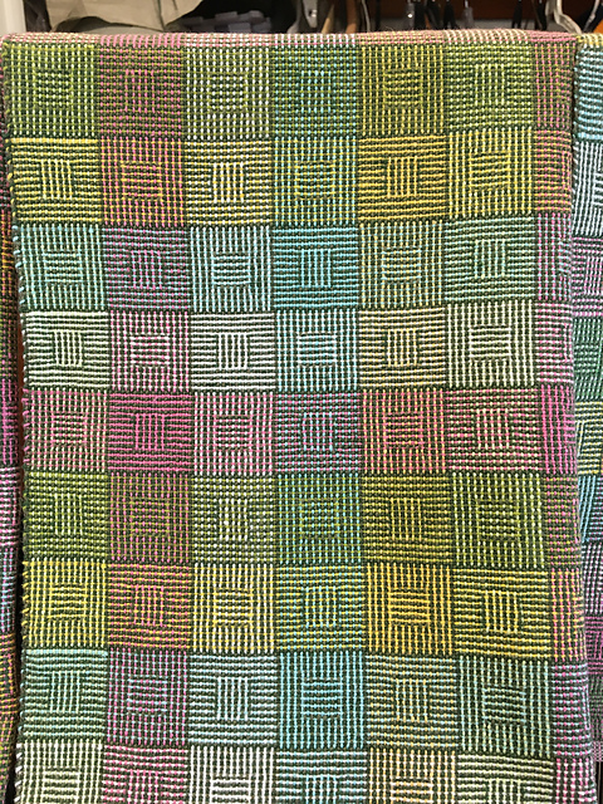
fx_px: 674
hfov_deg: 48.2
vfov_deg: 61.7
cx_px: 302
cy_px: 402
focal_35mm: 29
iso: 80
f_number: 2.2
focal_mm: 4.15
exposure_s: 1/30
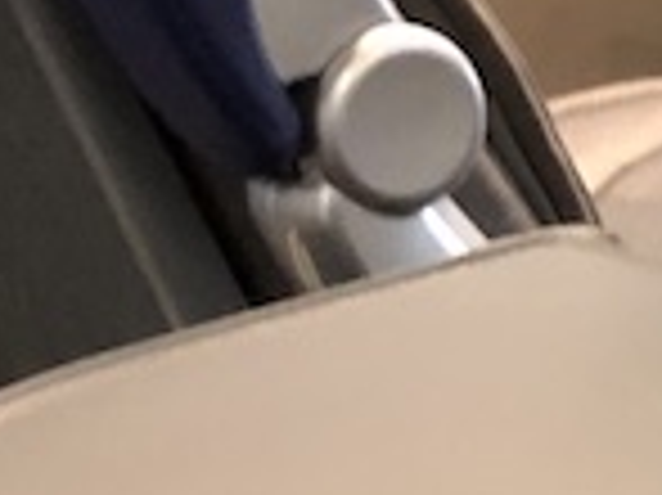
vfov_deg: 7.6
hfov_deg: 9.5
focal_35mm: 195
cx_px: 1342
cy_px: 22
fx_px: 3726
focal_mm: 4
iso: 100
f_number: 1.8
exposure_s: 1/4
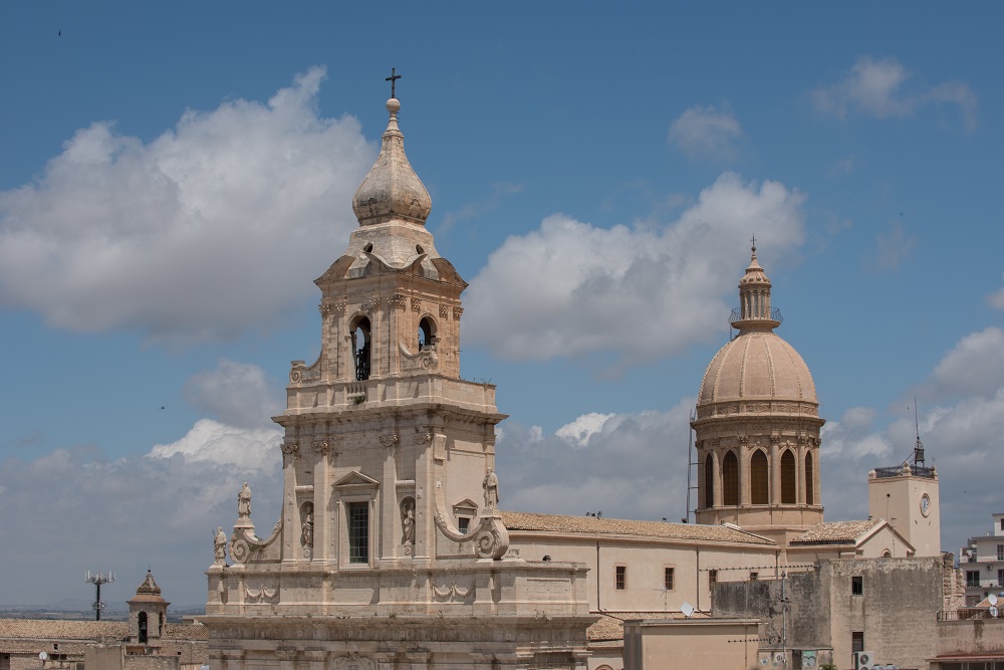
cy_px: 335
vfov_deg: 19.5
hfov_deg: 28.8
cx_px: 502
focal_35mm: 70
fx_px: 1952
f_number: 22
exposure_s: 1/100
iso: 100
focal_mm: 70
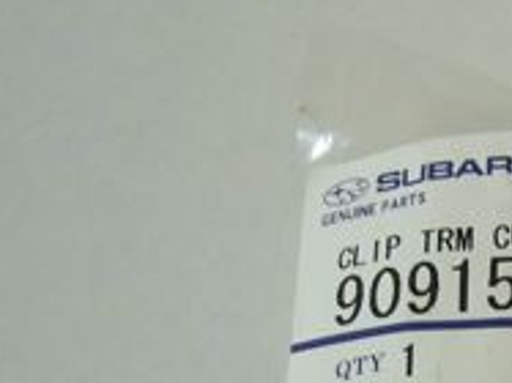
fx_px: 1848
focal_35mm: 125
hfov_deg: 15.2
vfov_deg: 11.7
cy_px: 364
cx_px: 608
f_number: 2.8
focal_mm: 4.6
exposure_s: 1/20
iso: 100
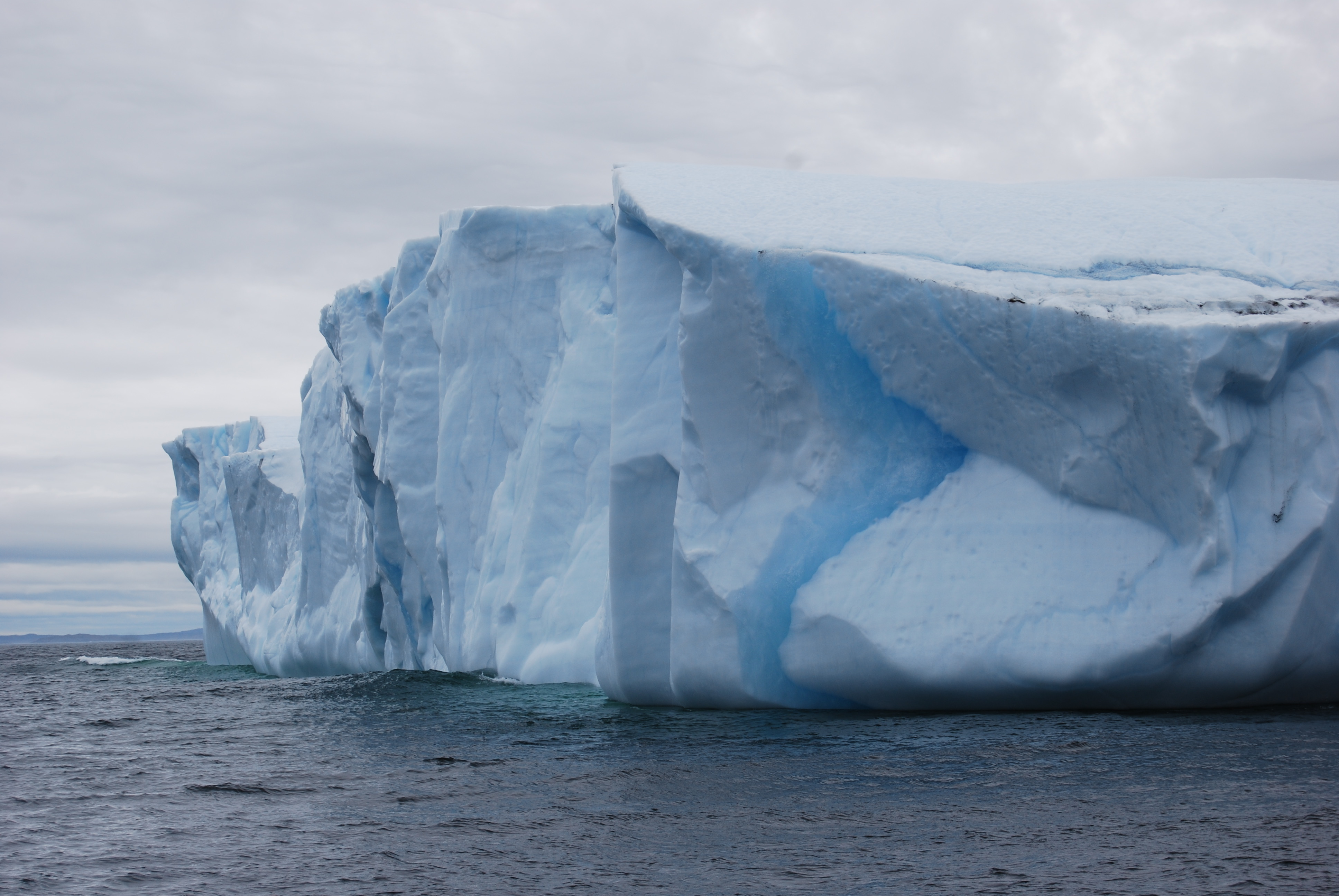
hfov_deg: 24.6
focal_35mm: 82
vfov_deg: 16.6
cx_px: 670
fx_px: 3072
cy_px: 448
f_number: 8
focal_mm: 55
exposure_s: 1/250
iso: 100
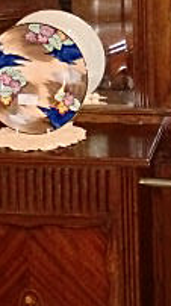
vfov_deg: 17.5
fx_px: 979
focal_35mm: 121
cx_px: 61
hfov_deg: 10.0
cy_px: 44
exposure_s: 1/40
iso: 400
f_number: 3.1
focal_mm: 6.3
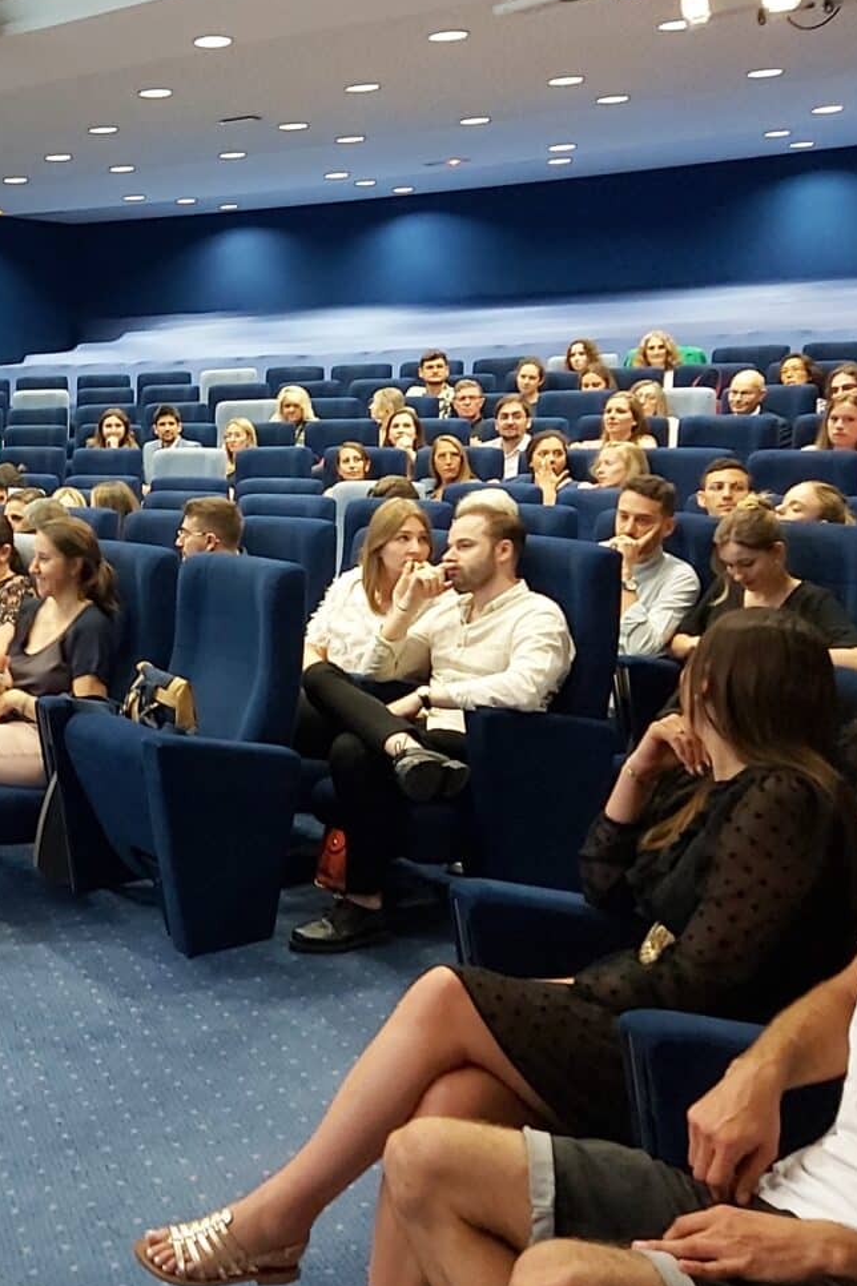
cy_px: 579
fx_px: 1535
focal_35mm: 43
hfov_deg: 29.3
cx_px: 13
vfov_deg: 45.4
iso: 400
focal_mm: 3.92
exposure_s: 1/25
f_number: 1.7
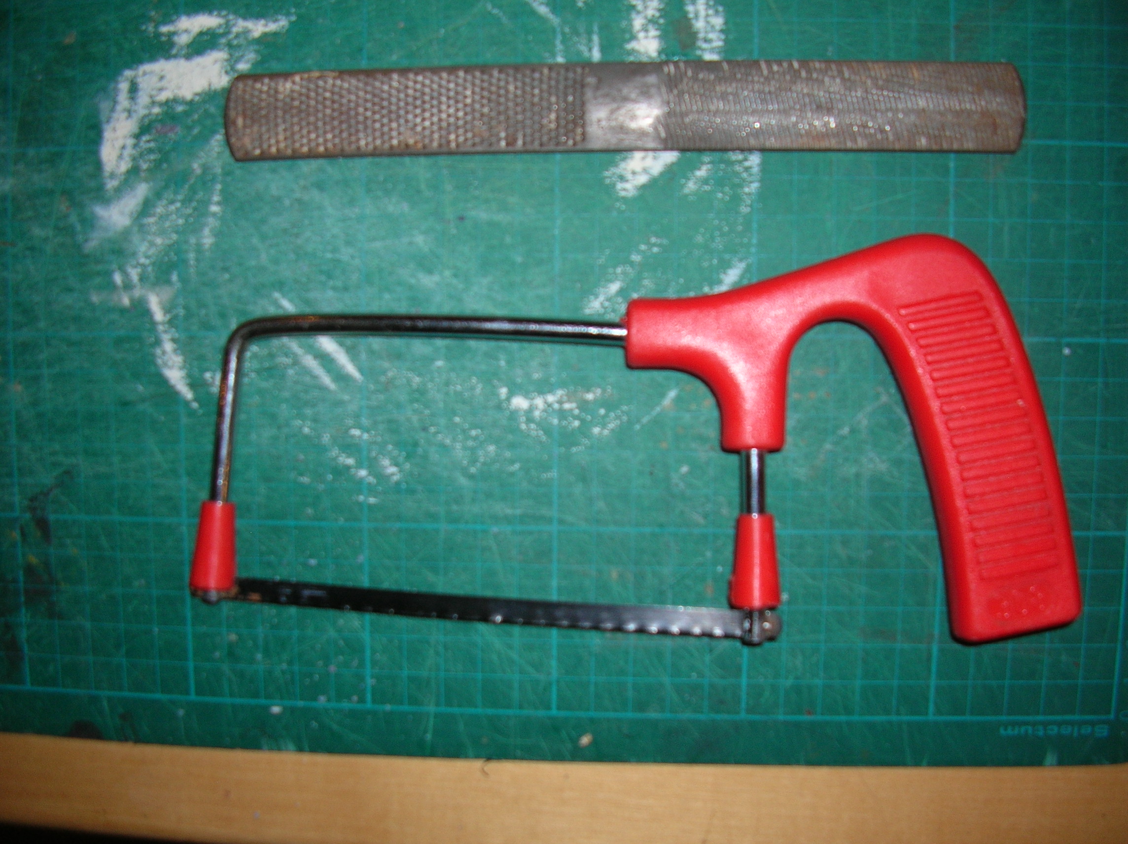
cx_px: 564
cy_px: 422
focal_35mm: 35
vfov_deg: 40.6
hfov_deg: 52.7
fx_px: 1140
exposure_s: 1/60.1
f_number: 2.8
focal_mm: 5.8
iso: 50
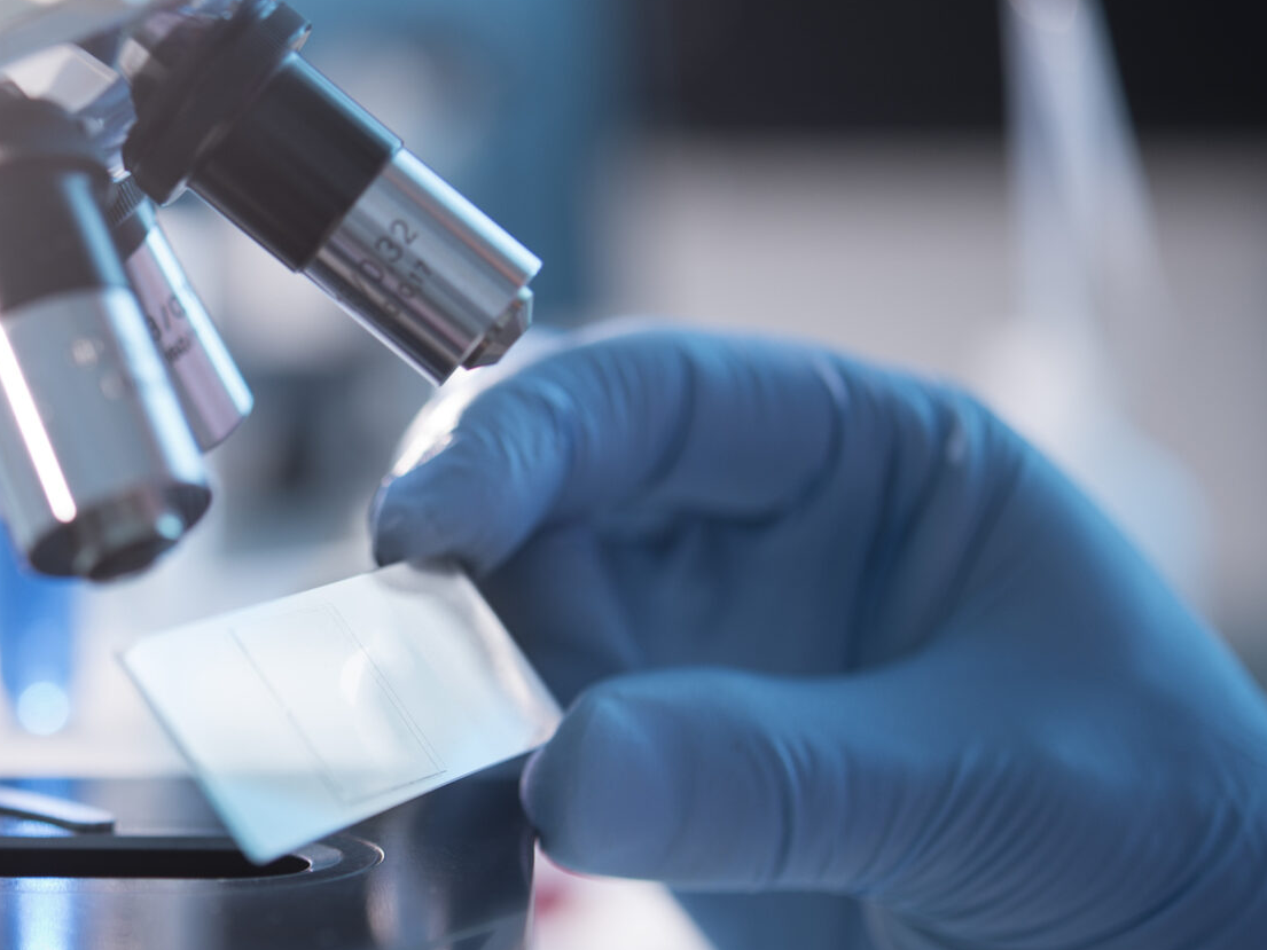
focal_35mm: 107
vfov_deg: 13.8
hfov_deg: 18.1
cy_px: 592
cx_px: 132
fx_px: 3917
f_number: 3
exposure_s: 1/60
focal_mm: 60
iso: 100
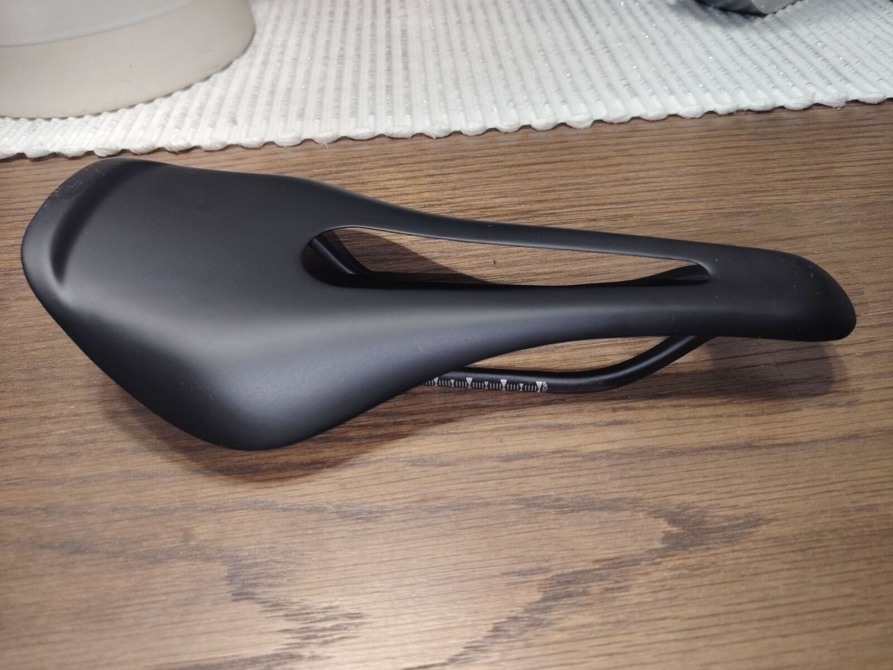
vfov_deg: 56.8
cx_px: 446
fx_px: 619
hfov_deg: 71.6
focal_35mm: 24
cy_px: 335
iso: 491
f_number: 1.75
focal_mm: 5.25
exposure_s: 1/25
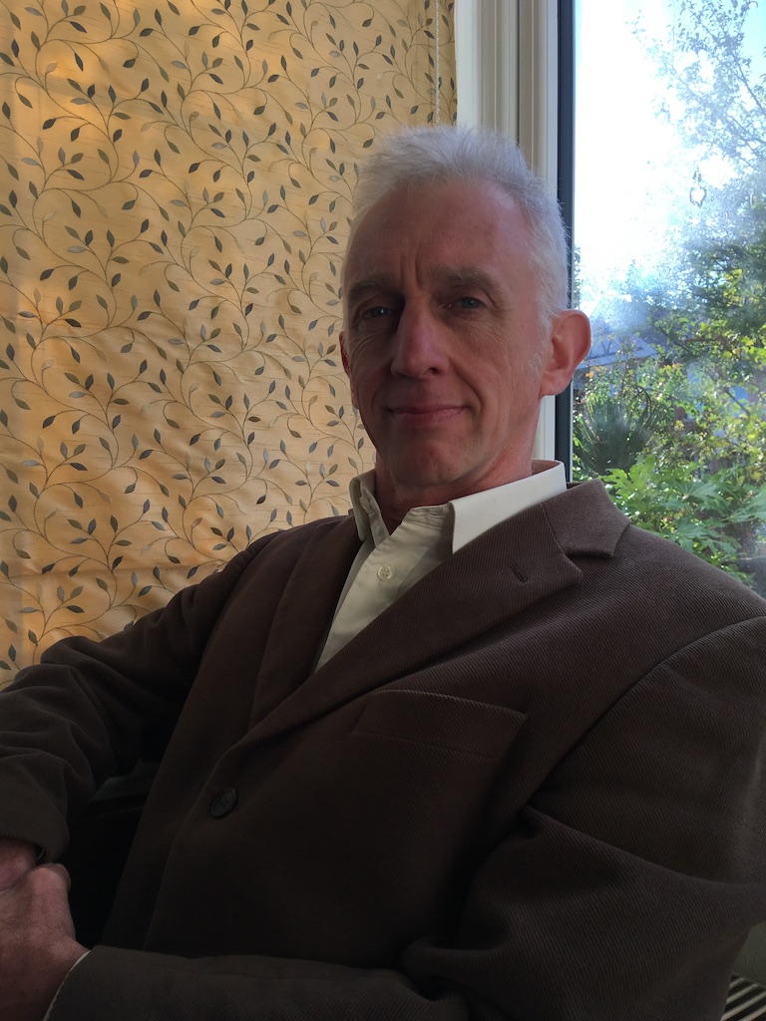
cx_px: 383
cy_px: 510
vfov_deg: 61.7
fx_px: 856
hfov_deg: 48.2
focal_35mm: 29
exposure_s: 1/370
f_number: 2.2
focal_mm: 4.15
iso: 25
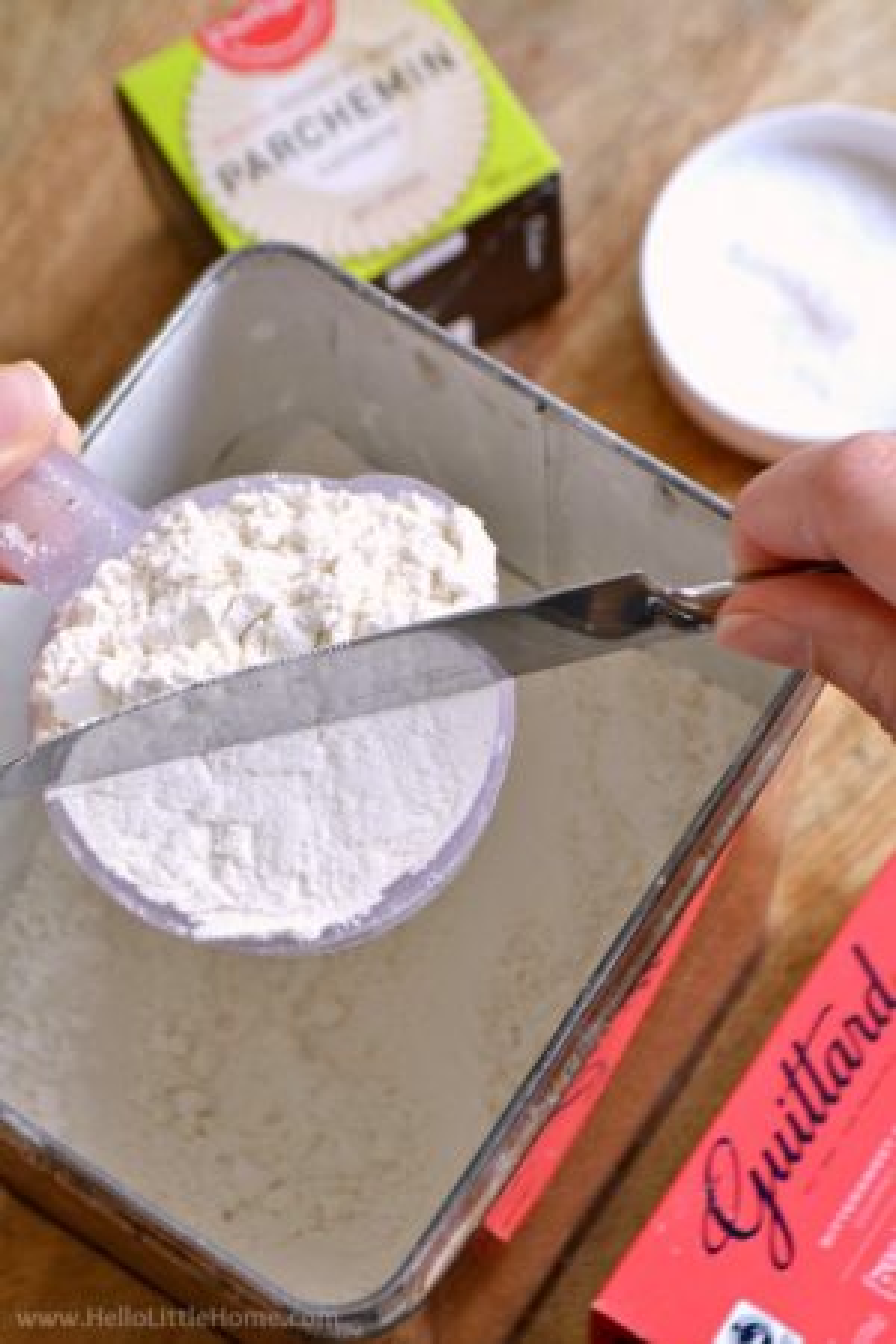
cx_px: 448
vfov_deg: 24.6
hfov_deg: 16.6
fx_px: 3080
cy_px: 672
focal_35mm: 82
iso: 100
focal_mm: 55
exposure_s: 1/5
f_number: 8
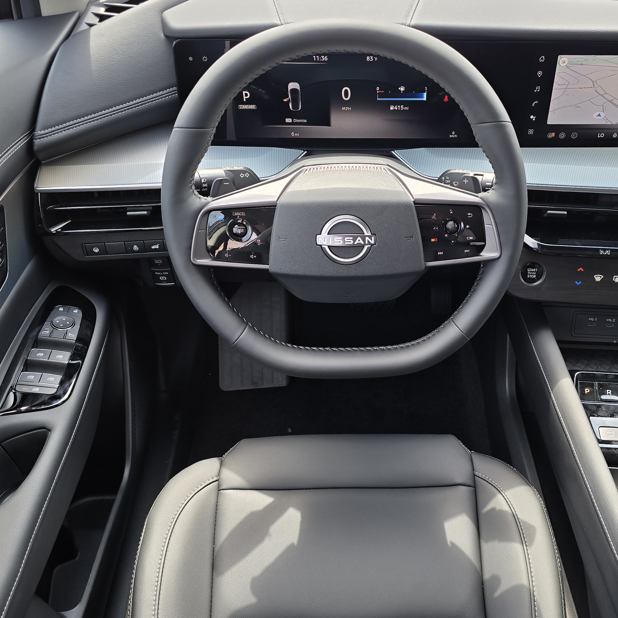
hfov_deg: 48.1
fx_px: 687
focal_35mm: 34
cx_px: 376
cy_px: 359
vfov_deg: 48.3
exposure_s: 1/180
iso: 25
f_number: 1.7
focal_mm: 6.3
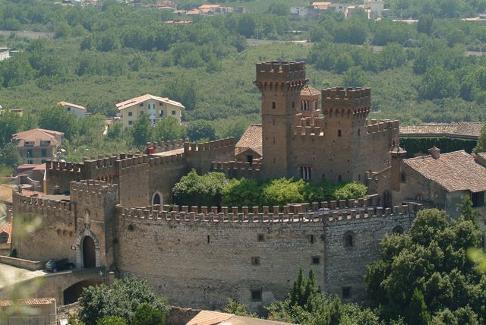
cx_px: 243
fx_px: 1804
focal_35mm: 134
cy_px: 162
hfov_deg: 15.3
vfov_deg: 10.3
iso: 100
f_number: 4
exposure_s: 1/500
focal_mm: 89
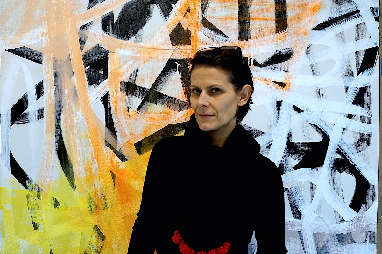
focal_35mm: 35
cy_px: 127
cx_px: 191
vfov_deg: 37.9
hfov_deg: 54.4
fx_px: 371
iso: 1000
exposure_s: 1/160
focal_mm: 35
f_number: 5.6
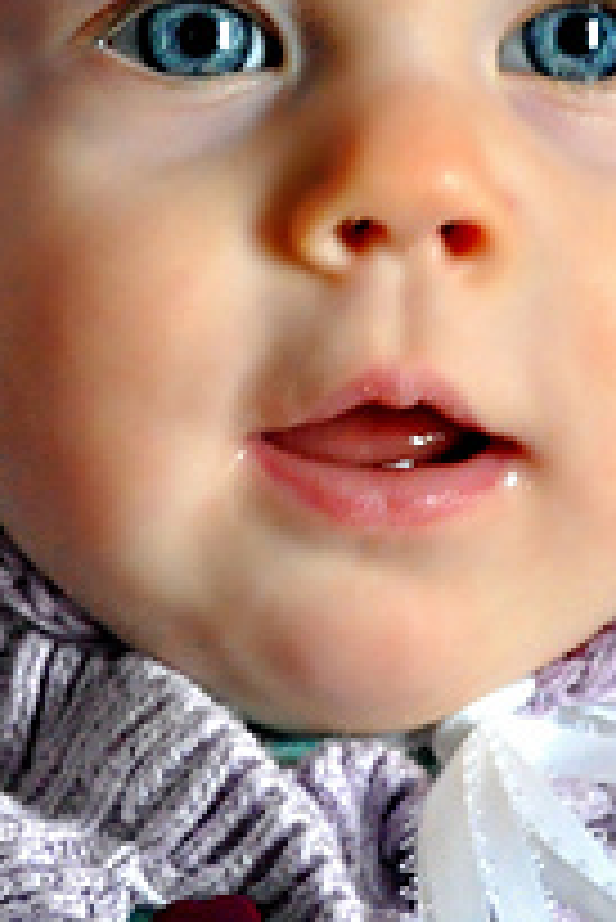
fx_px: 6175
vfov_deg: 8.5
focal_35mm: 241
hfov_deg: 5.7
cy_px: 175
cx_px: 295
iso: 1600
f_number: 5.3
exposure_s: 1/40
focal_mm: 66
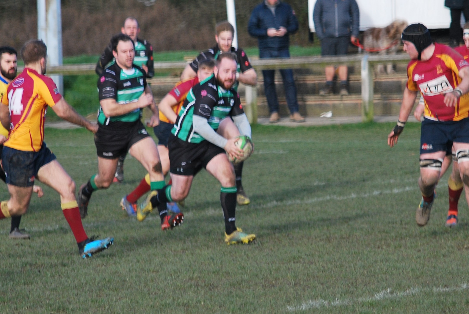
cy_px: 157
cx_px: 234
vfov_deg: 5.0
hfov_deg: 7.4
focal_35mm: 278
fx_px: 3620
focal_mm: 185
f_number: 5.3
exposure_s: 1/500
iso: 250
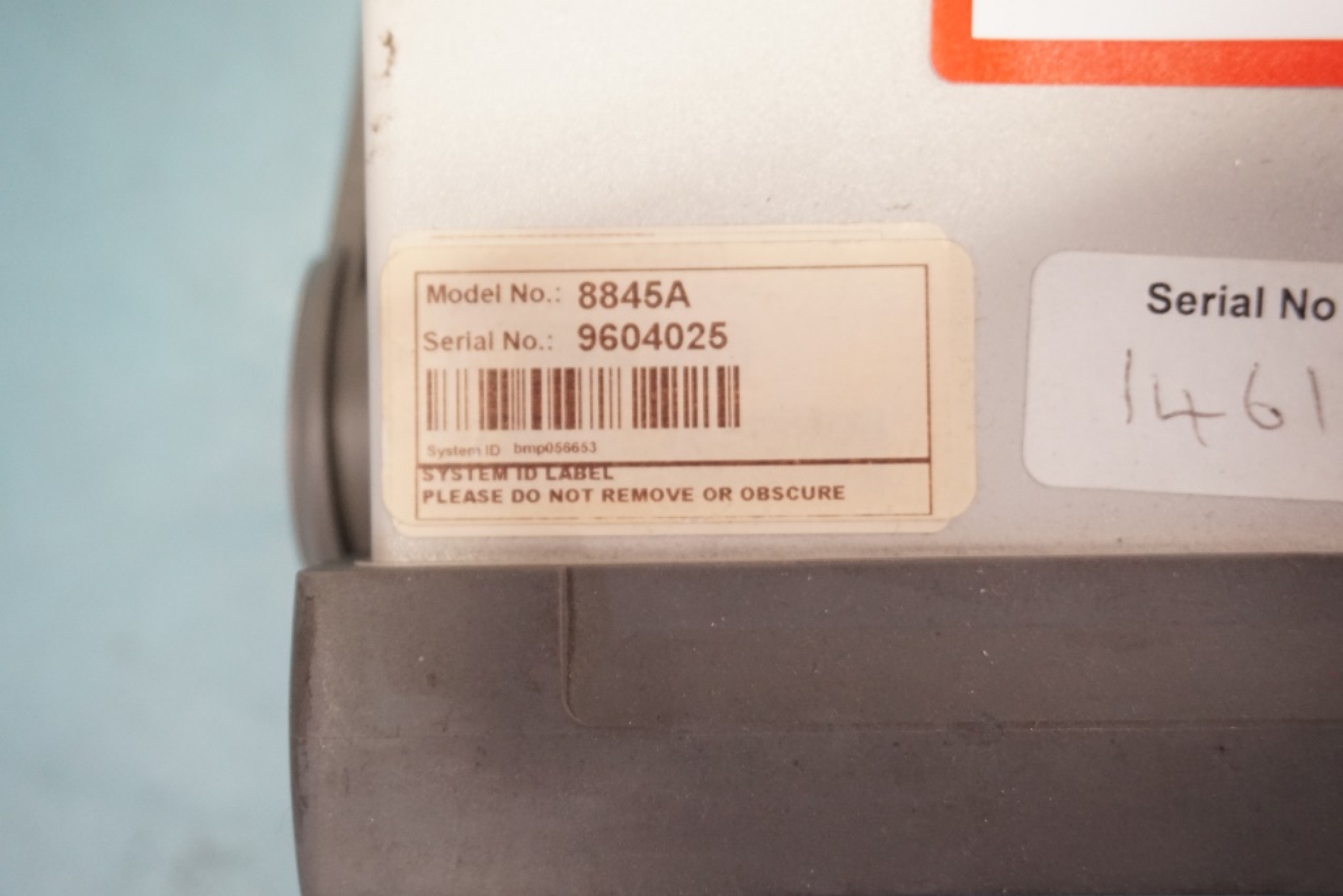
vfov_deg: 30.9
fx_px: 1623
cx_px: 672
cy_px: 448
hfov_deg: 45.0
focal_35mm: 44
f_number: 4.5
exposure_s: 1/60
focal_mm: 29
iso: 1600
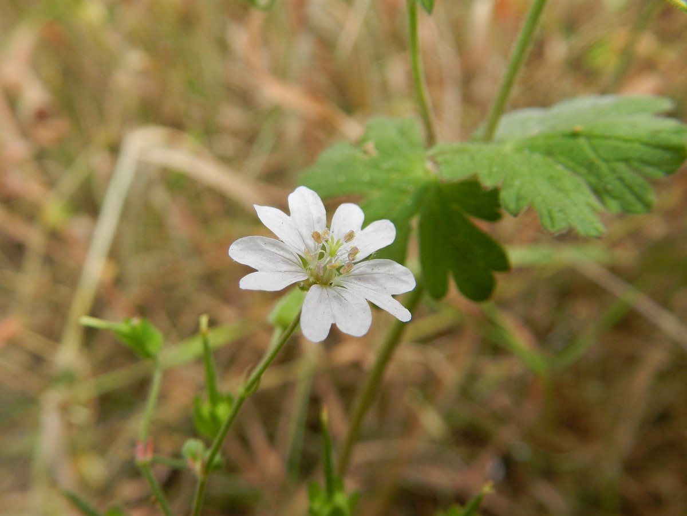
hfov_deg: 56.8
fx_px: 635
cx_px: 344
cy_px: 258
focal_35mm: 32
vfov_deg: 44.2
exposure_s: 1/200
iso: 160
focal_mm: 5.6
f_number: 3.7
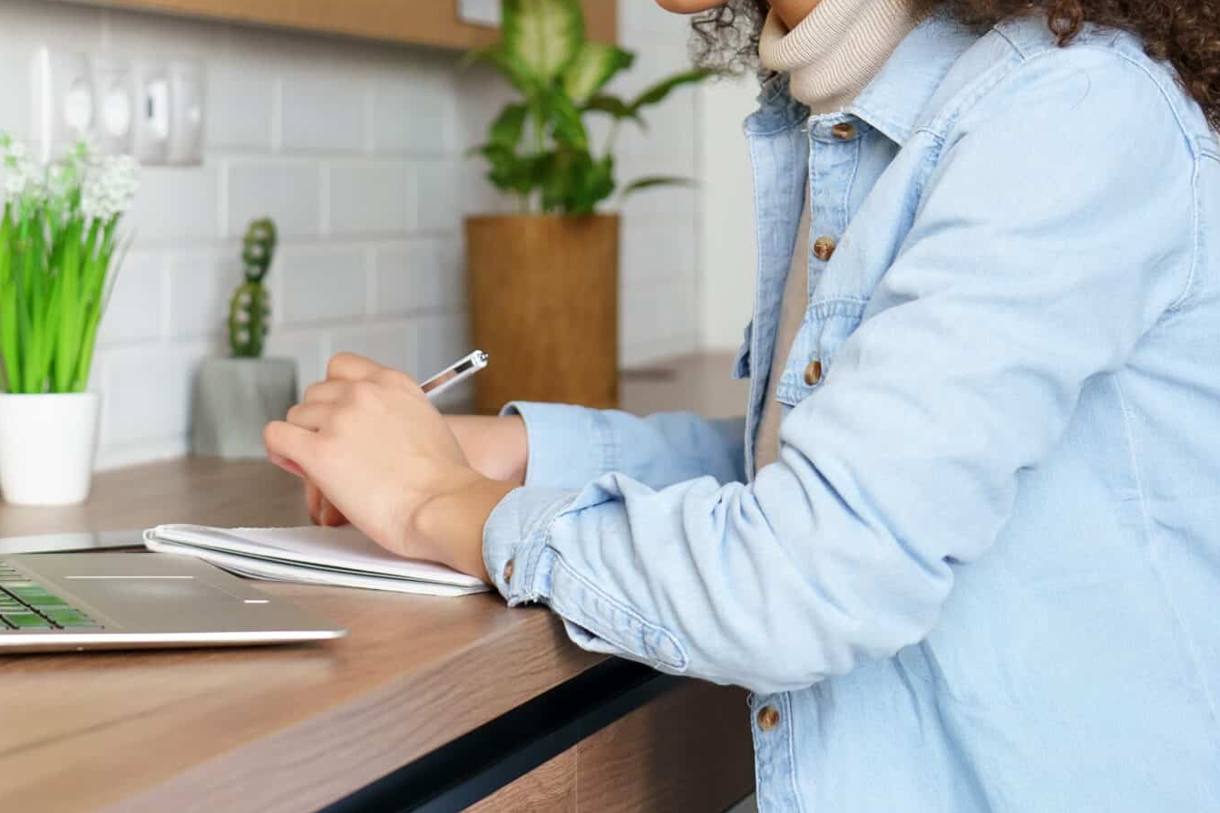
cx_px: 337
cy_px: 43
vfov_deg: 13.7
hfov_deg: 20.5
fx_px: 3355
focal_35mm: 99
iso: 1000
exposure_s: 1/400
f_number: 4
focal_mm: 52
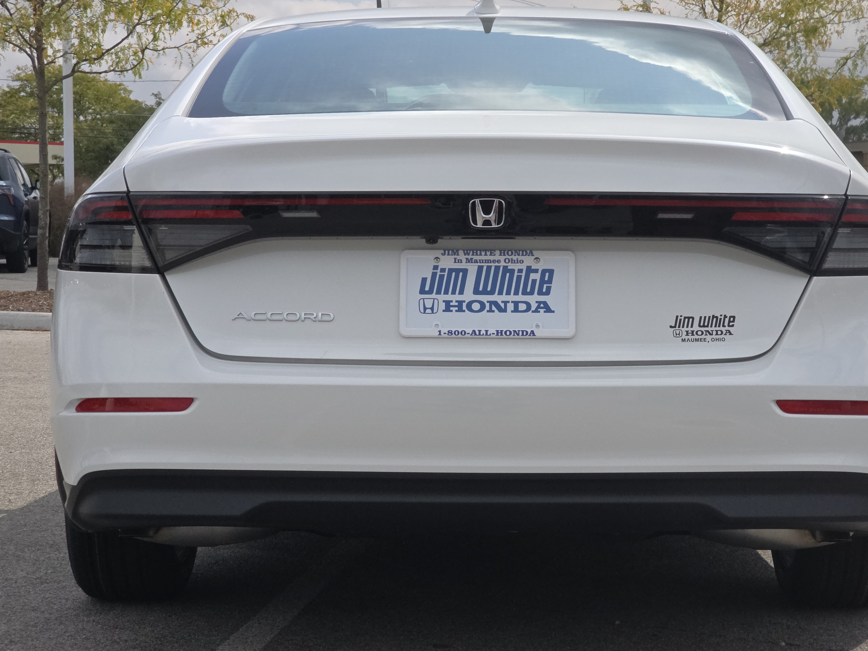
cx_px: 488
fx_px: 2056
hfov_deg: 23.8
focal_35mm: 82
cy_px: 328
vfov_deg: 18.0
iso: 50
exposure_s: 1/2600
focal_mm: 7.9
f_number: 2.4
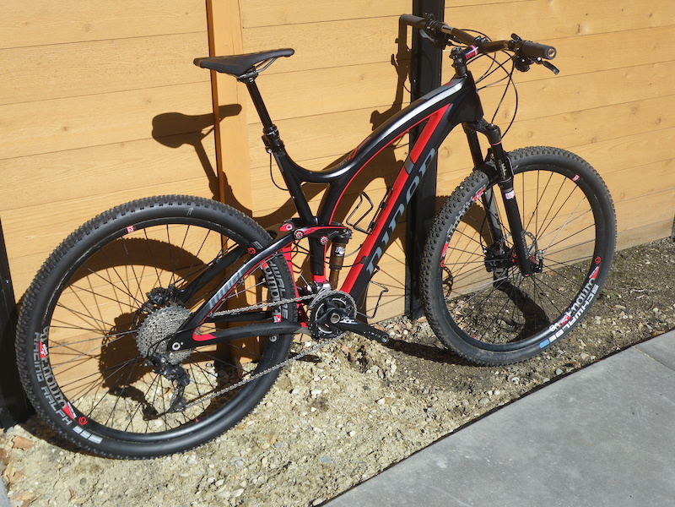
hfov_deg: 44.8
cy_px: 254
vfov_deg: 34.3
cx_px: 338
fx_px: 819
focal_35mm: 42
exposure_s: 1/250
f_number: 5
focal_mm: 7.5
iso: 50
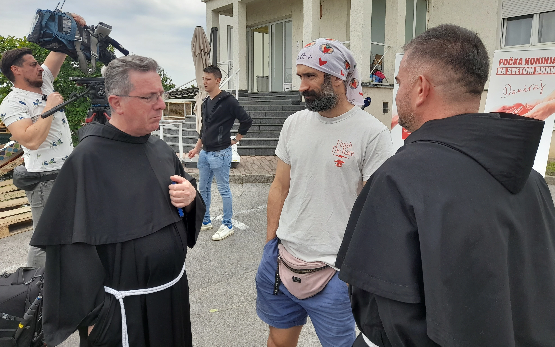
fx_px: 408
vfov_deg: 45.9
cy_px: 152
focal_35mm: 27
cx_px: 278
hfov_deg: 68.4
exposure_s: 1/455
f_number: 2
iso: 20
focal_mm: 4.6
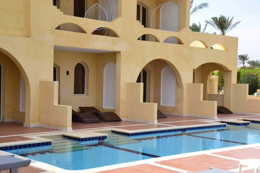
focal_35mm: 57
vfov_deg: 23.8
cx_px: 130
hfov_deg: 35.0
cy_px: 86
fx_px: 412
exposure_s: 1/400
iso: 400
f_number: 11
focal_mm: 38
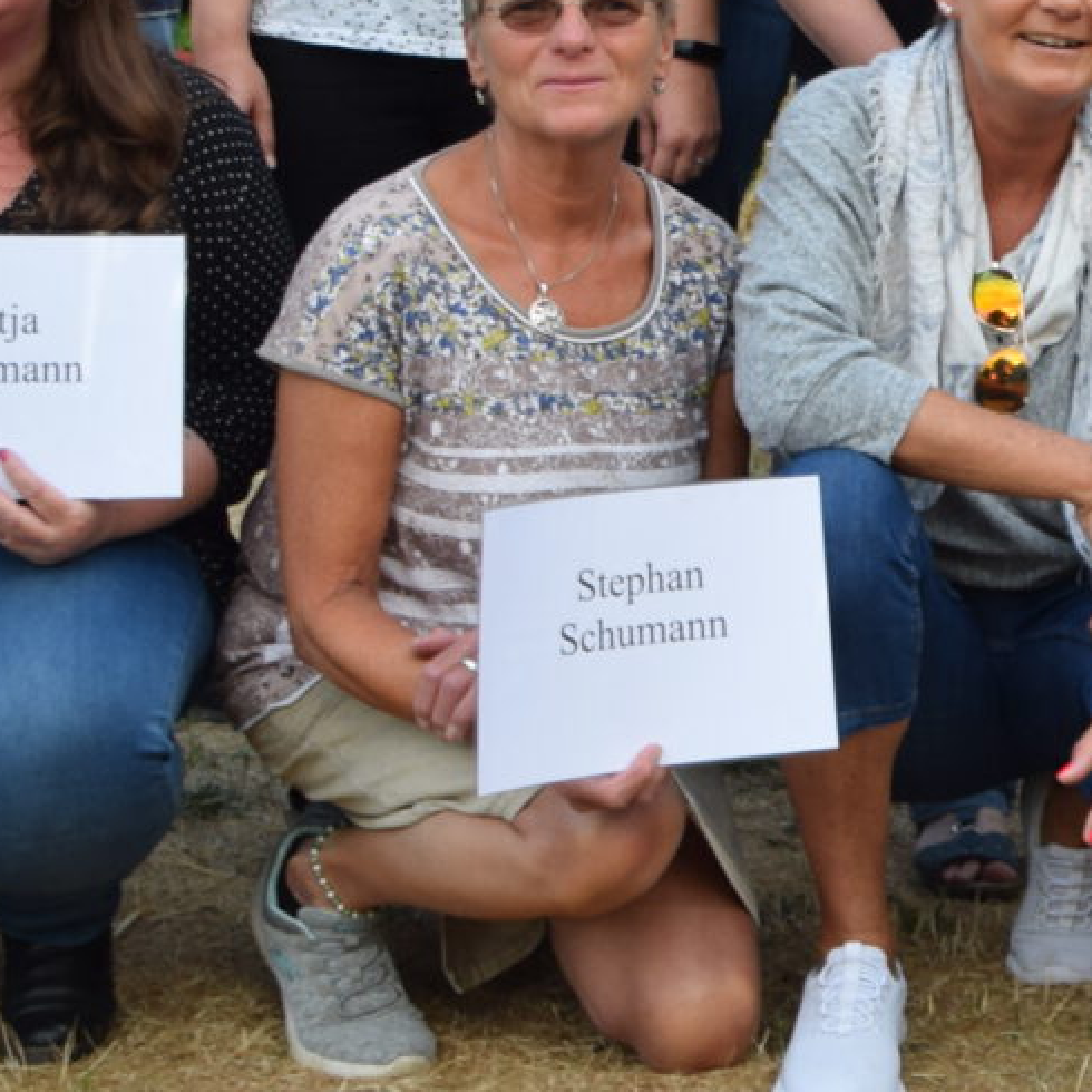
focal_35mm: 96
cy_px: -41
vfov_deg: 17.6
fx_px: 3426
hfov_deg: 16.6
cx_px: 1589
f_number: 5.6
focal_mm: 18
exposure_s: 1/125
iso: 160
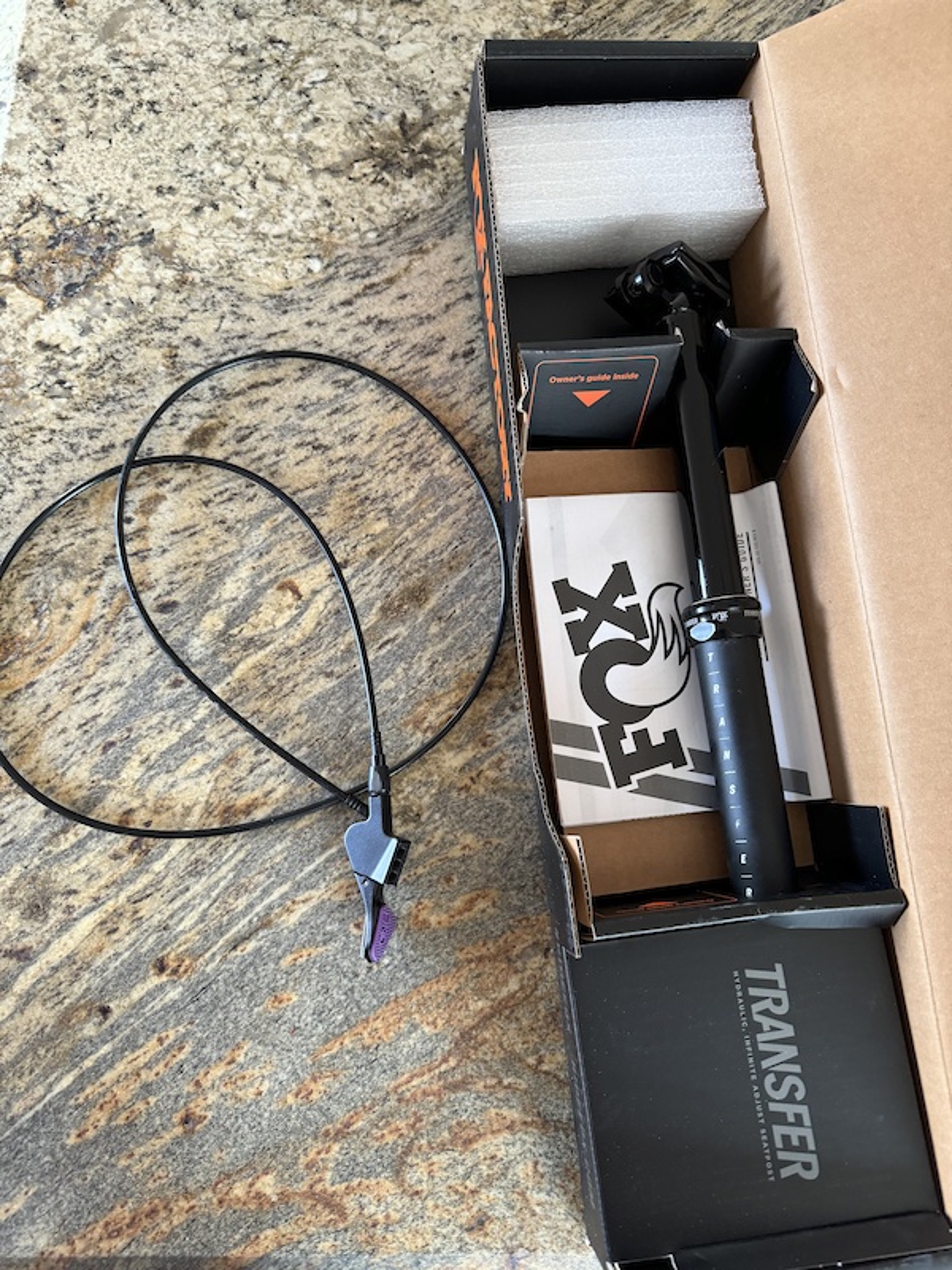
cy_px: 635
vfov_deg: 71.6
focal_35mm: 24
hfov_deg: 56.8
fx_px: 880
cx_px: 476
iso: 400
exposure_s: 1/60
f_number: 1.78
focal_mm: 6.86
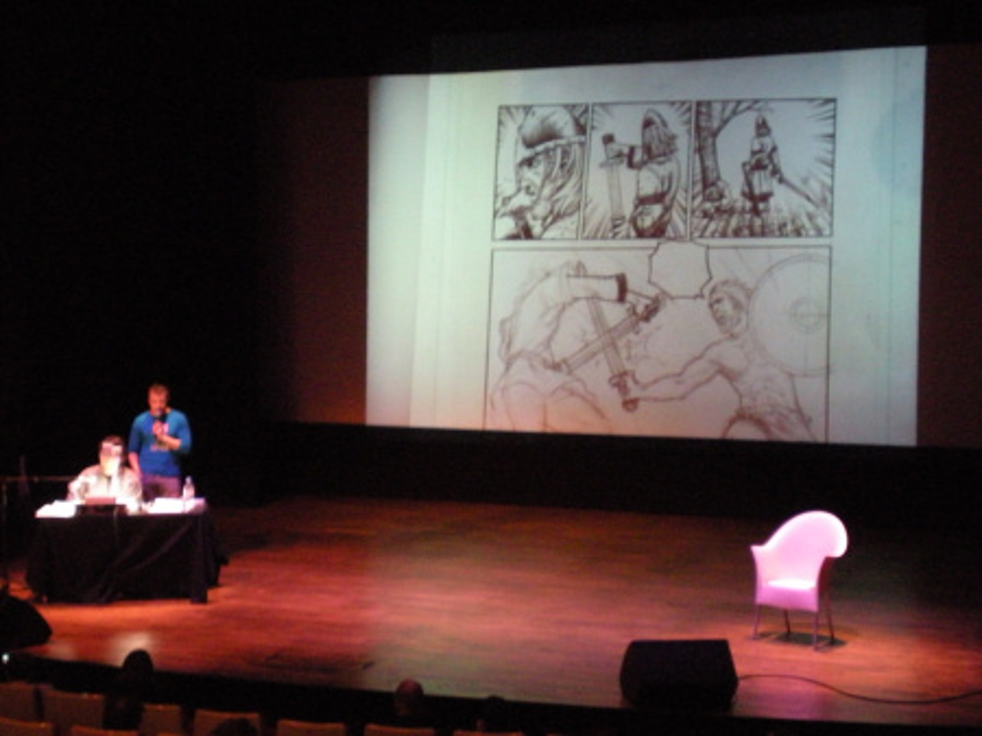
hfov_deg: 34.4
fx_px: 1588
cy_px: 368
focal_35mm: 56
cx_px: 491
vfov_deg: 26.1
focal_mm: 9.3
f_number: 3.9
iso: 800
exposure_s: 1/5.2
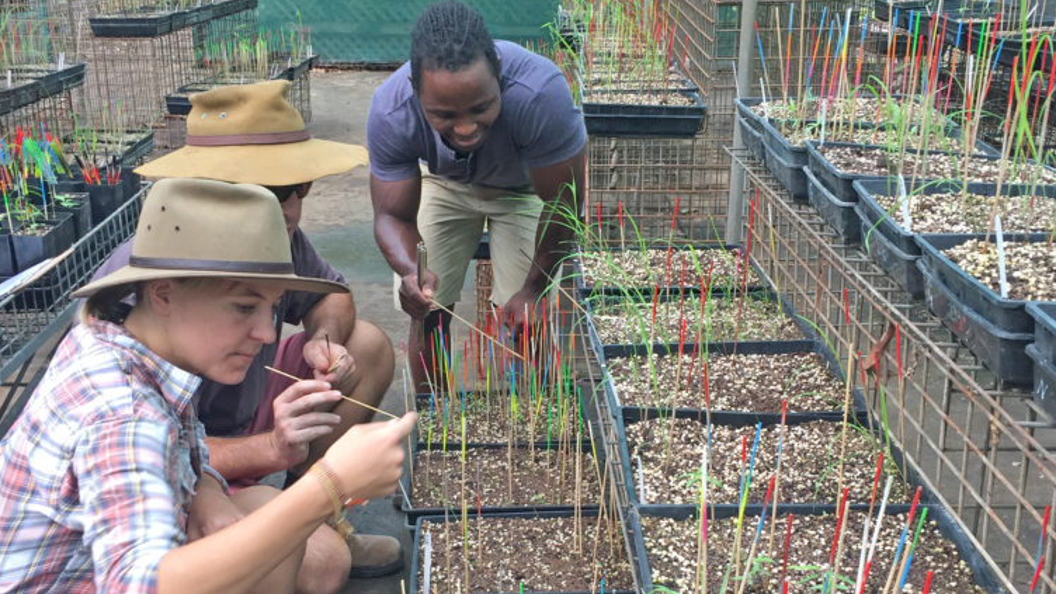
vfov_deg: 27.4
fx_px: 1204
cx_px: 529
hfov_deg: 47.4
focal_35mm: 43
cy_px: 425
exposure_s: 1/100
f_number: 2.2
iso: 50
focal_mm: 4.15
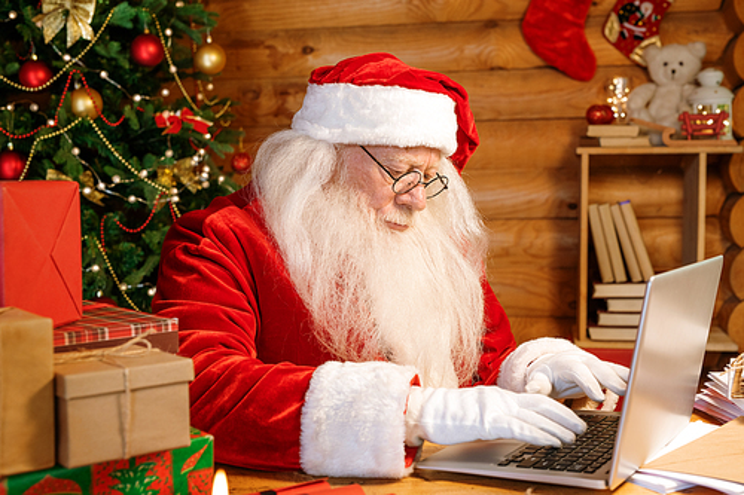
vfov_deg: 27.0
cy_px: 248
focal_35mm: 50
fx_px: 1033
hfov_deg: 39.6
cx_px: 372
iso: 400
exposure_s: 1/125
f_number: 5.6
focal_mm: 50
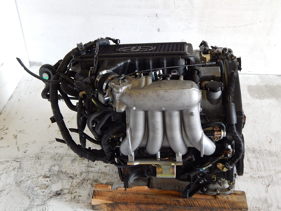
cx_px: 140
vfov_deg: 29.7
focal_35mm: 49
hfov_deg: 38.9
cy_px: 106
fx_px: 398
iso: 400
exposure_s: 1/20
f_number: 3.7
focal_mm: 8.6
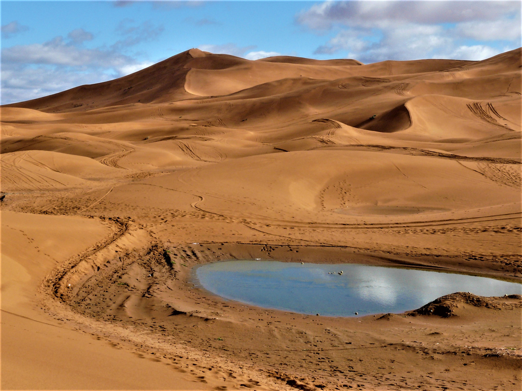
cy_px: 196
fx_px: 1056
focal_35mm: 70
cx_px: 261
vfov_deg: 21.0
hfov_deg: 27.8
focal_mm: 9
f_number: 6.3
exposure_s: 1/500
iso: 100
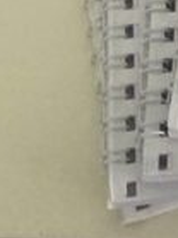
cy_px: -606
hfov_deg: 6.8
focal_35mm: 206
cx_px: 419
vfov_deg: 7.6
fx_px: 1415
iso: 200
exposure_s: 1/60
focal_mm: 3.99
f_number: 1.8
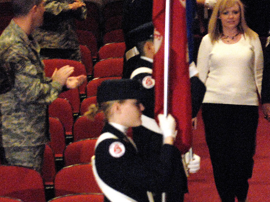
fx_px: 1989
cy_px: 32
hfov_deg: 7.7
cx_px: 296
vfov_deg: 5.8
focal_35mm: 255
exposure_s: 1/25
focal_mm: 80
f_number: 4
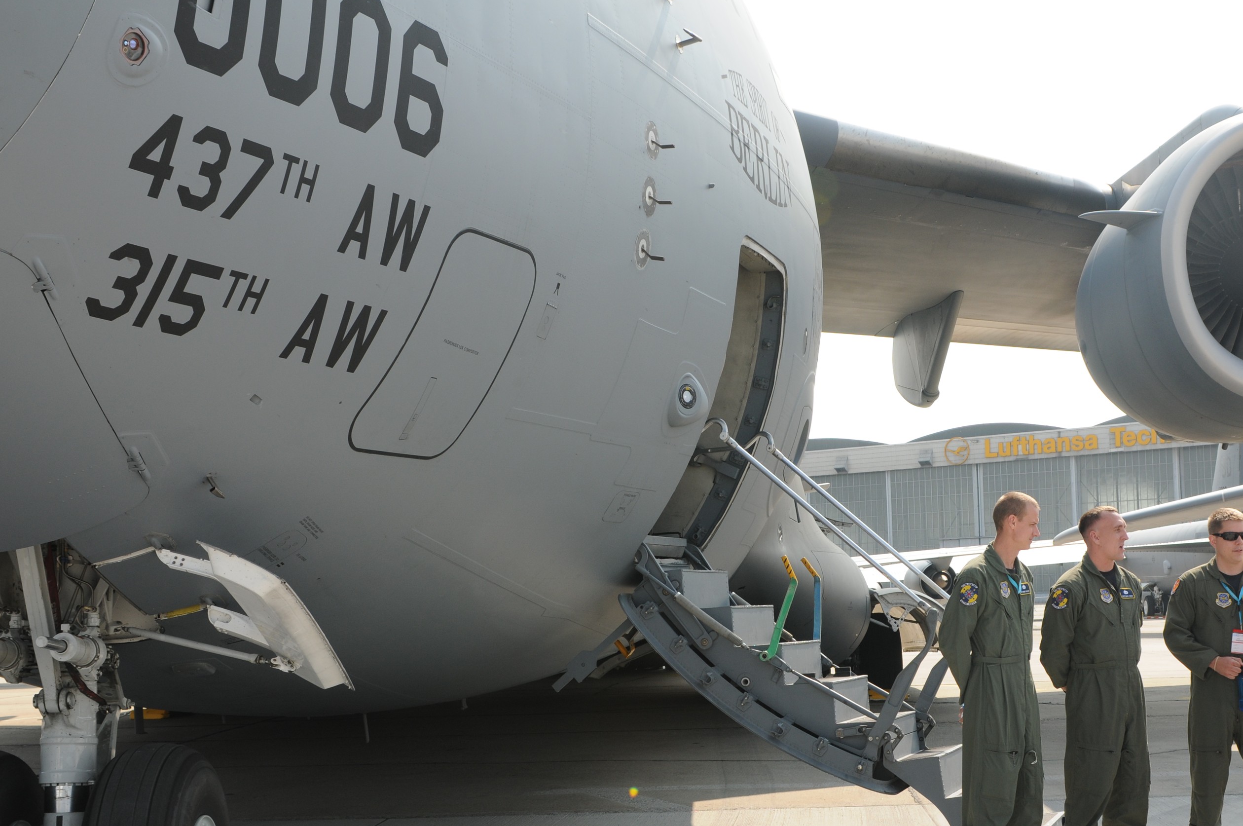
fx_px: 1724
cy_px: 487
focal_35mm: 50
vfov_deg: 26.9
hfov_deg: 39.5
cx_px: 724
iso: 200
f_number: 8
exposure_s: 1/250
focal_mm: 28
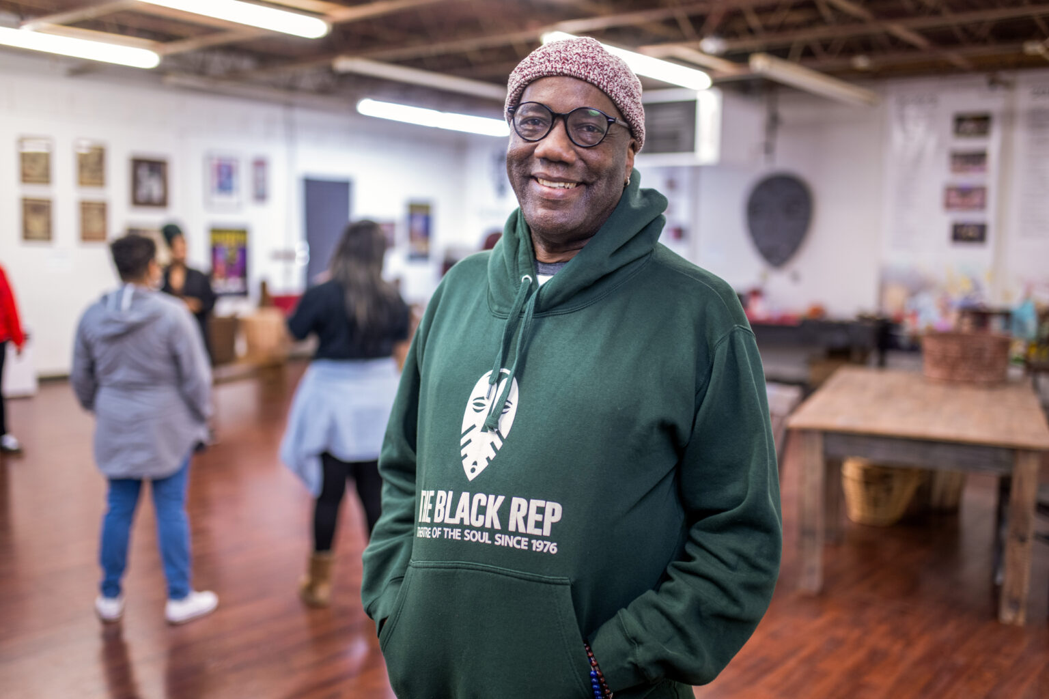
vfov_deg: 37.9
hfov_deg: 54.4
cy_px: 350
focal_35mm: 35
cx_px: 524
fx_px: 1020
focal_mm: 35
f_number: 1.4
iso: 640
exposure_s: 1/80
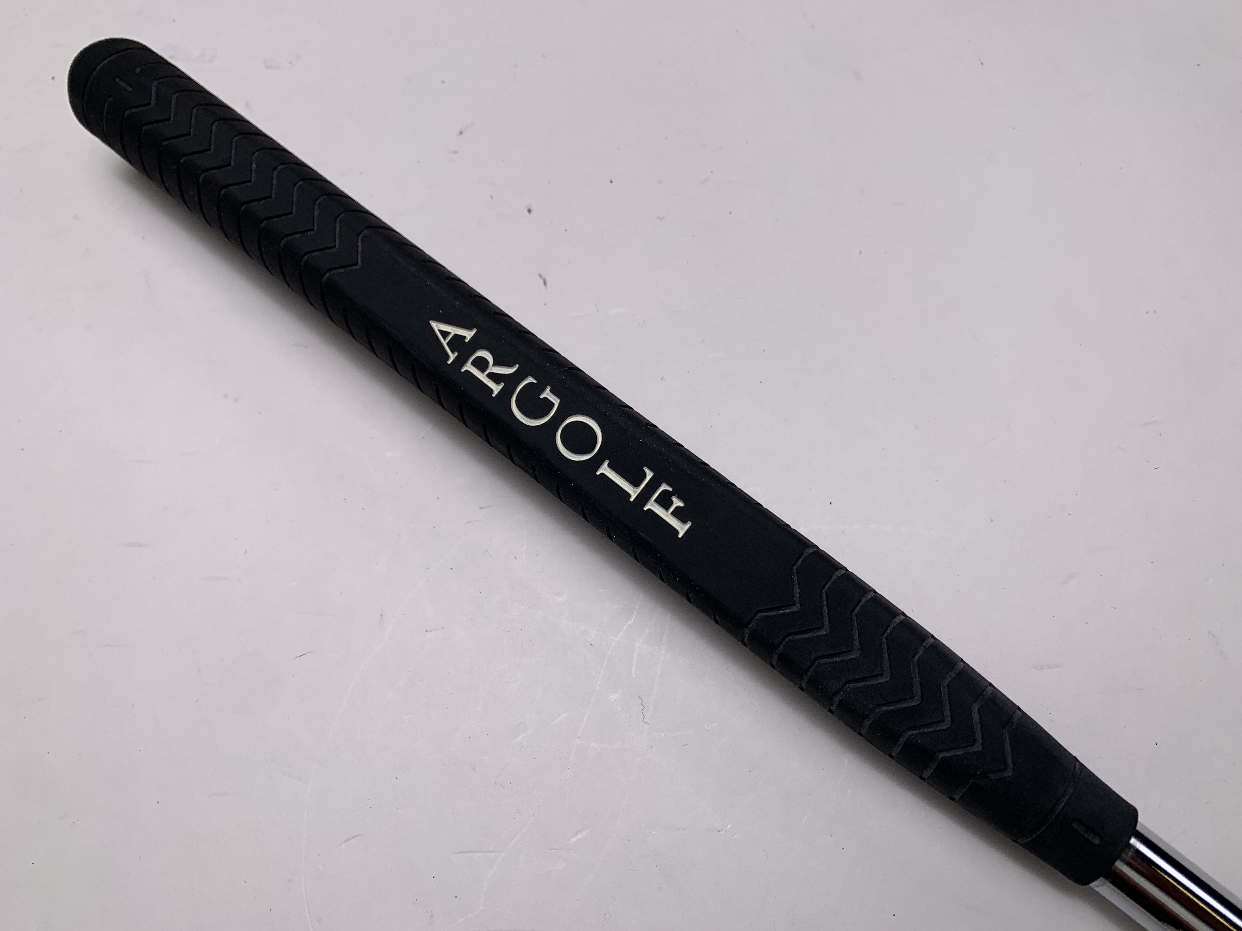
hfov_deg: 67.3
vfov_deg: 53.1
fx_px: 933
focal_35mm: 26
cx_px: 621
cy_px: 466
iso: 25
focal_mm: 4.25
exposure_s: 1/1021
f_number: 1.8
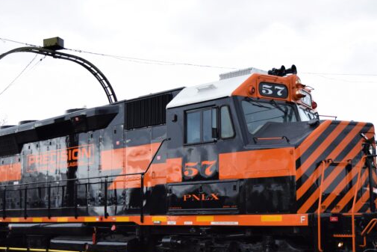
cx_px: 176
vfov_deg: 23.7
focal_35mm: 57
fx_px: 597
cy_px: 157
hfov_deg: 35.0
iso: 100
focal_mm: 24
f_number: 4
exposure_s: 1/250
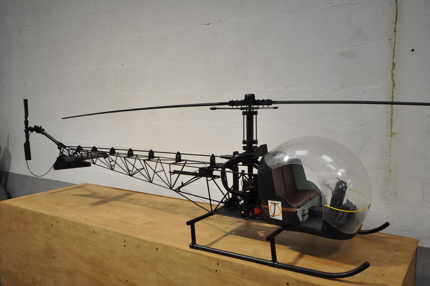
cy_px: 143
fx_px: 394
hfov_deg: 57.3
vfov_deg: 39.9
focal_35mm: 33
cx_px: 215
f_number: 4.5
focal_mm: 22
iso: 450
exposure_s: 1/60
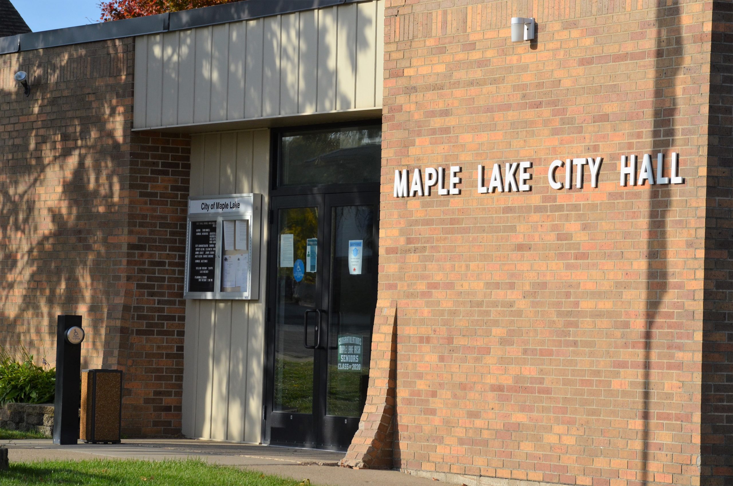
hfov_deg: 14.0
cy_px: 243
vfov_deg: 9.3
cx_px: 366
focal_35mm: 147
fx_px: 2987
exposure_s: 1/1600
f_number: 7.1
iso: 400
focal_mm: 98
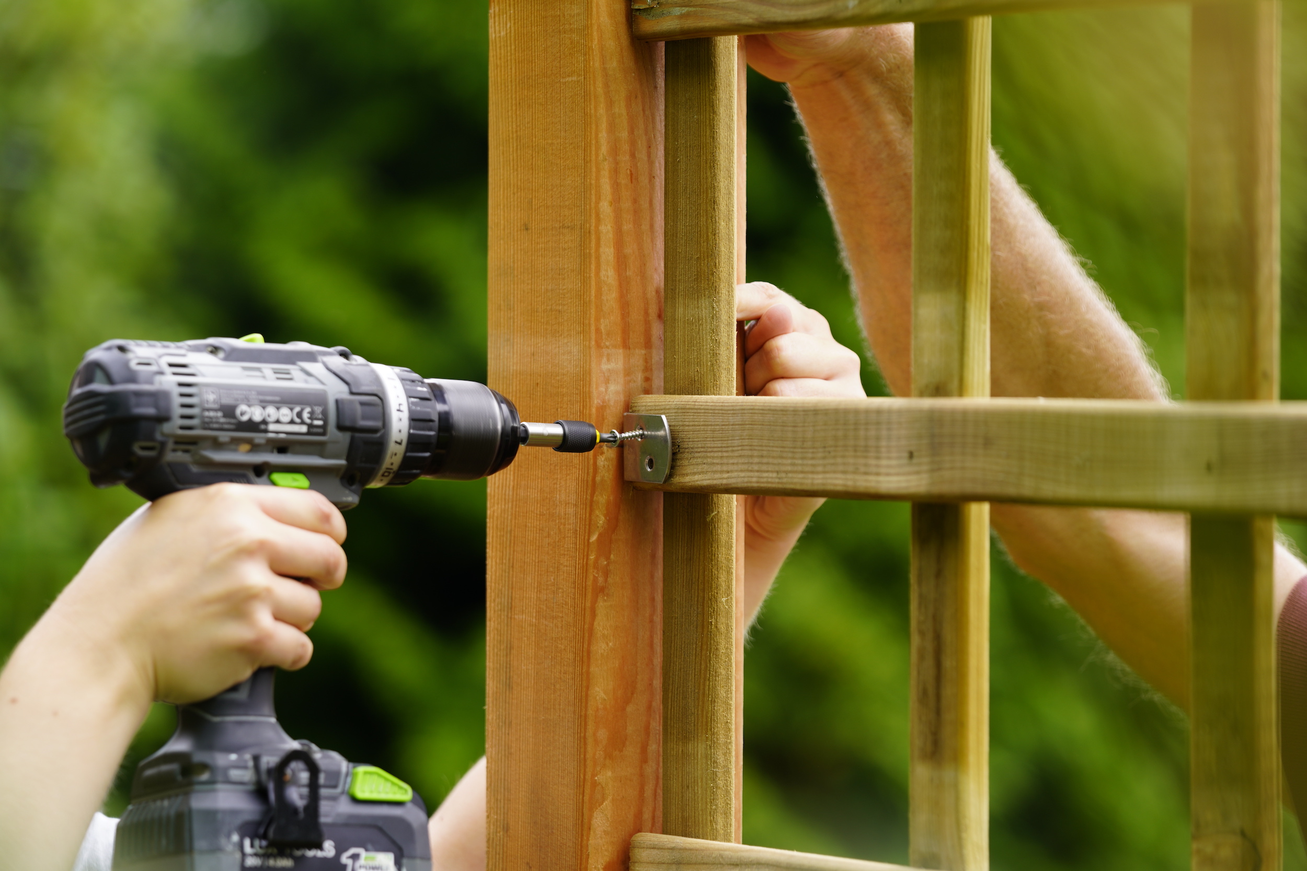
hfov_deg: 14.3
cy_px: 436
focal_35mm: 144
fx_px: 5228
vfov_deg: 9.5
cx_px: 654
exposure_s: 1/160
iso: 100
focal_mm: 144
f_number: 4
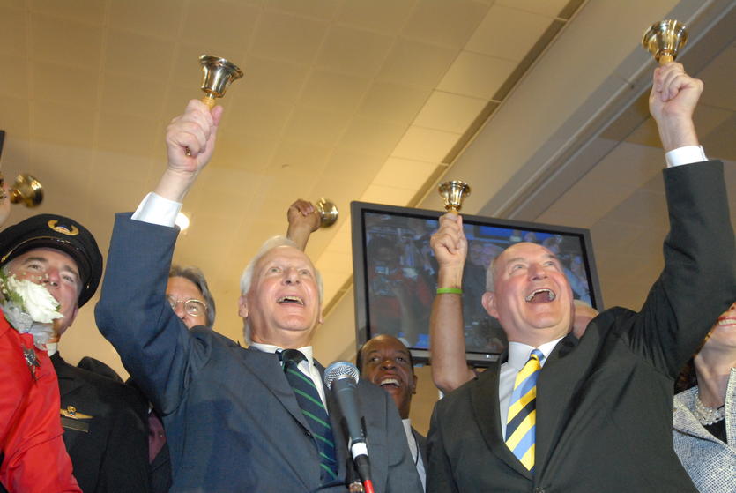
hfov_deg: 51.2
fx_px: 768
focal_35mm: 38
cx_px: 368
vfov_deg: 35.6
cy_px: 246
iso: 1250
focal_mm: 25
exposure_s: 1/160
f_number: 4
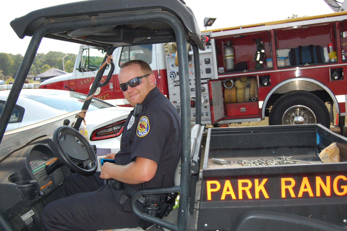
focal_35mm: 39
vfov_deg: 34.2
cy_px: 116
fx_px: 376
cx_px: 174
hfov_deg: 49.6
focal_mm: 26
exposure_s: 1/500
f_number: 5.6
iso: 320
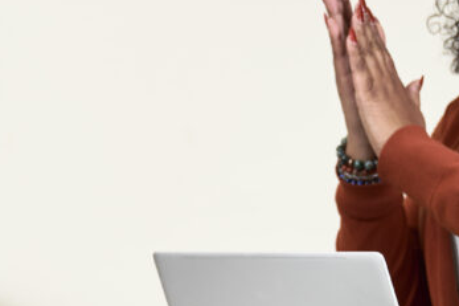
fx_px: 3326
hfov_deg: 7.9
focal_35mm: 261
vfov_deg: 5.3
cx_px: 8
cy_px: 270
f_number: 2.8
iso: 64
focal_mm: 59
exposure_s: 1/125
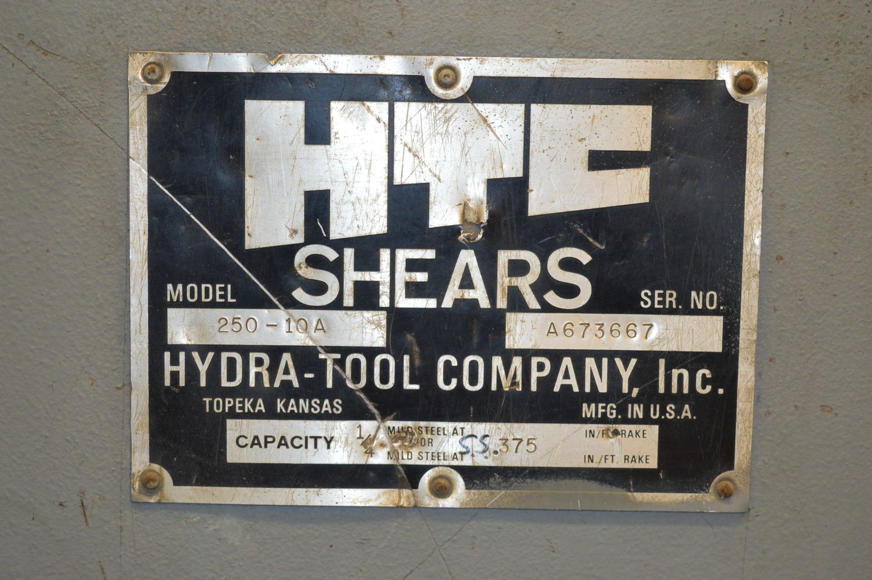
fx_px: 1742
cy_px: 290
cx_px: 436
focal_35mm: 72
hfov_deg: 28.1
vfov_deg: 18.9
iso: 1000
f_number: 5.3
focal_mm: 48
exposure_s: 1/60
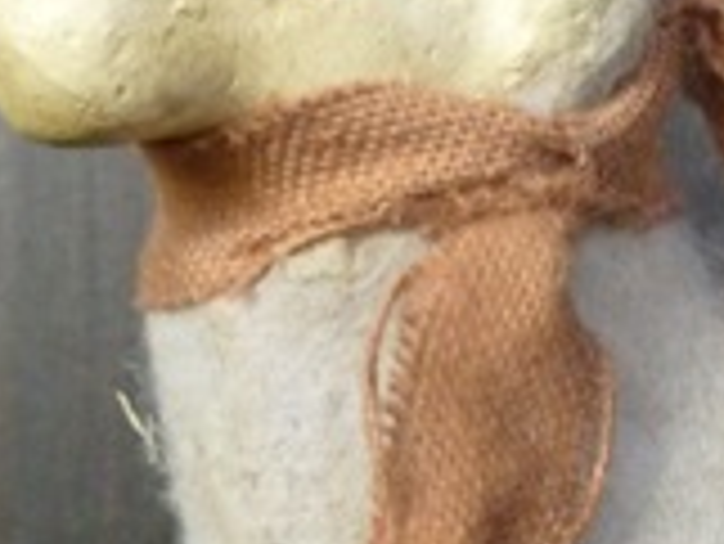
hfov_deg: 13.9
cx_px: 755
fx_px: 2909
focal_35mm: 139
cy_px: 715
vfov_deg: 10.4
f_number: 3.3
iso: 400
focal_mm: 5
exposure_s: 1/20
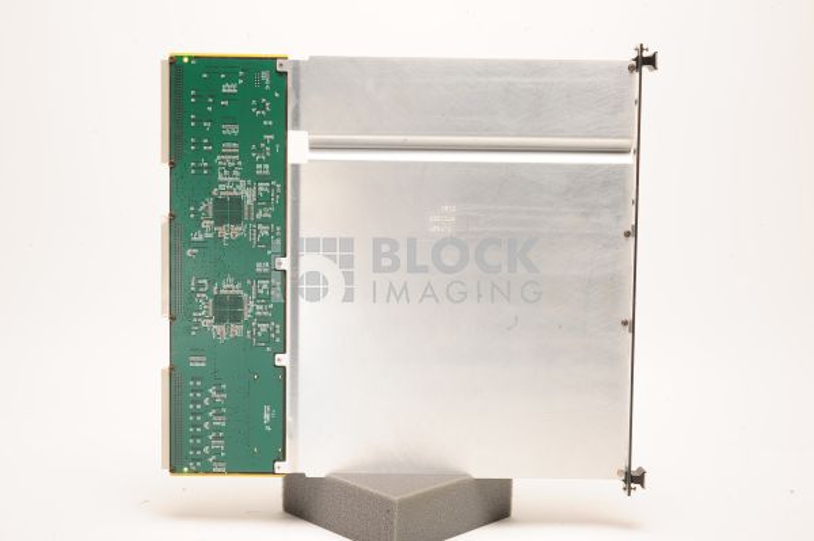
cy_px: 270
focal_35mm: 50
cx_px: 407
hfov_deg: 39.6
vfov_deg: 26.9
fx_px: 1130
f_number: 16
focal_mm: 50
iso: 320
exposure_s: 1/160
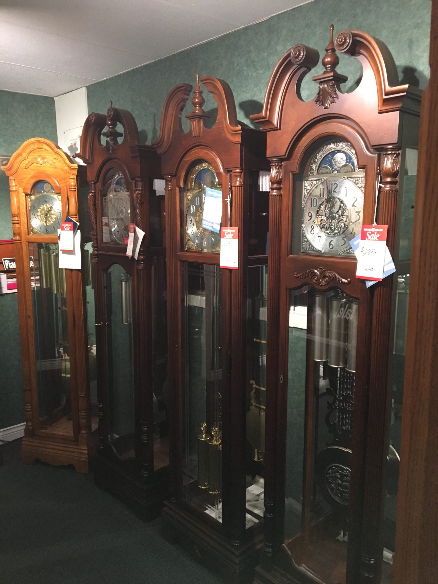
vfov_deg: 61.7
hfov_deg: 48.2
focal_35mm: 29
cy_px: 292
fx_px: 489
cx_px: 219
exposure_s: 1/30
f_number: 2.2
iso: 160
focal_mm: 4.15
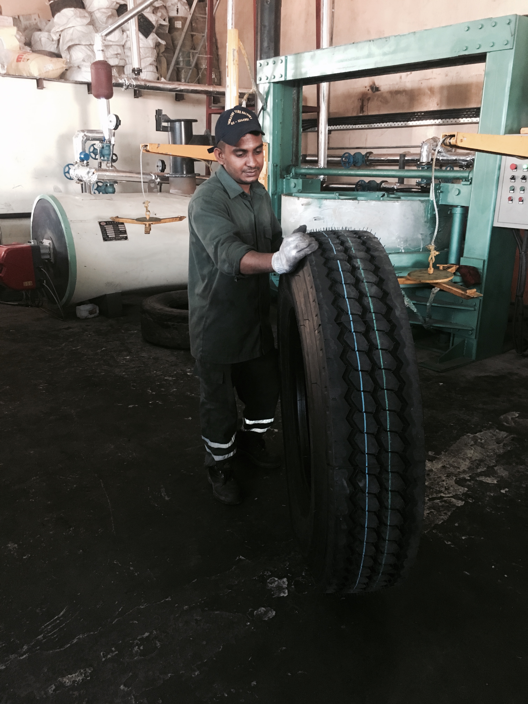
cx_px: 264
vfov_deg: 61.7
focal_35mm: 29
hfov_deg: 48.2
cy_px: 352
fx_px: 590
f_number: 2.2
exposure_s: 1/20
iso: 200
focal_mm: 4.15
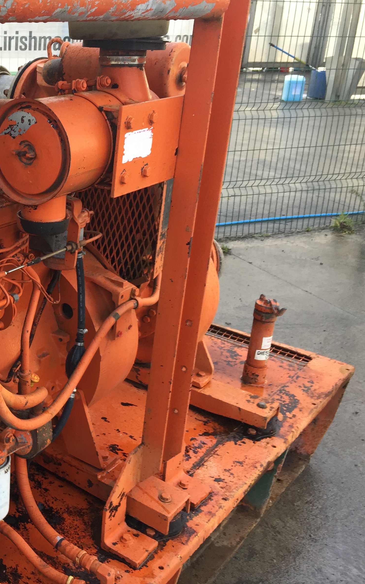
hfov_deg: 28.2
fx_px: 669
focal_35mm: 42
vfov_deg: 47.2
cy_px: 285
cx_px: -22
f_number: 2.2
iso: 50
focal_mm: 4.15
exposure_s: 1/100
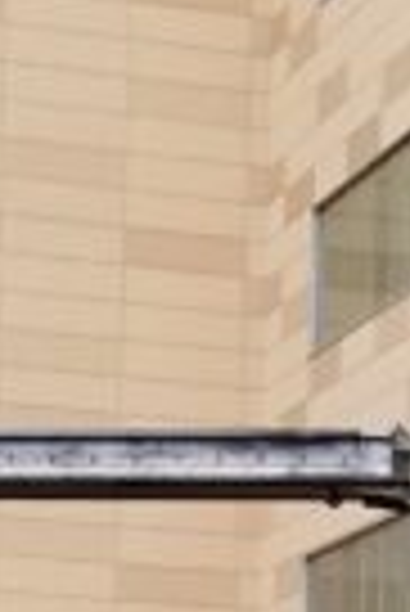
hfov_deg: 6.2
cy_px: 1190
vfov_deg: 8.9
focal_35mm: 219
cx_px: 730
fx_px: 3731
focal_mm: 4.2
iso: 64
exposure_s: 1/120
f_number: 1.7
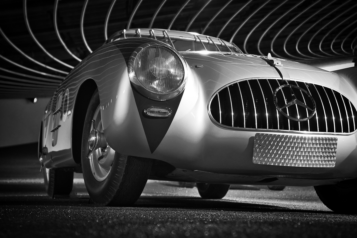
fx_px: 635
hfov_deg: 31.4
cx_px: 178
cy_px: 119
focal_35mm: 64
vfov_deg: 21.2
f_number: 4
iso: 640
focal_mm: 42.5
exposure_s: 1/8
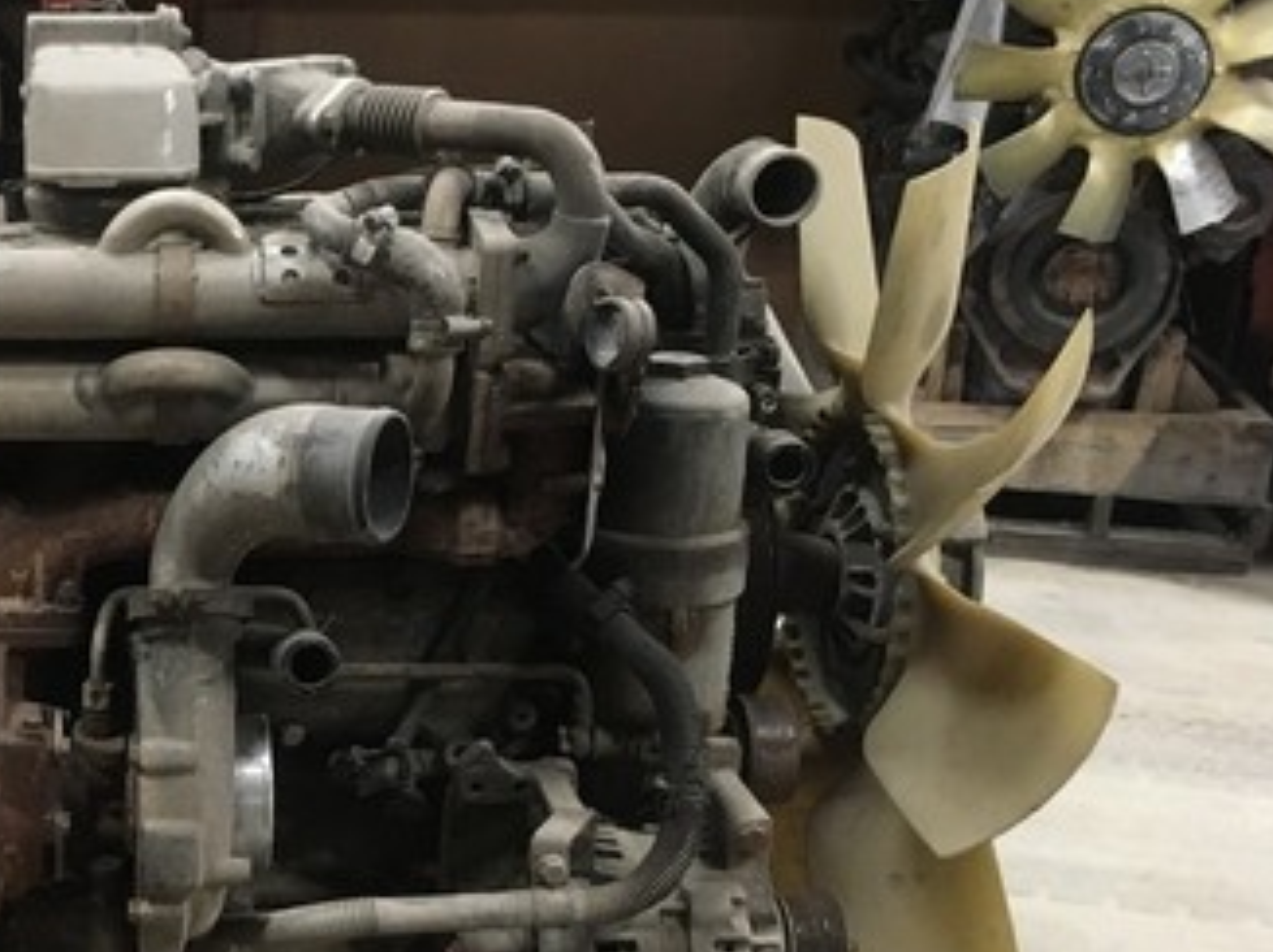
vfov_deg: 25.5
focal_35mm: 57
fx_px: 2095
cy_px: 620
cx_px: 66
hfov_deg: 31.8
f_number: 2.2
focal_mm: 4.15
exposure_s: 1/15
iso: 200
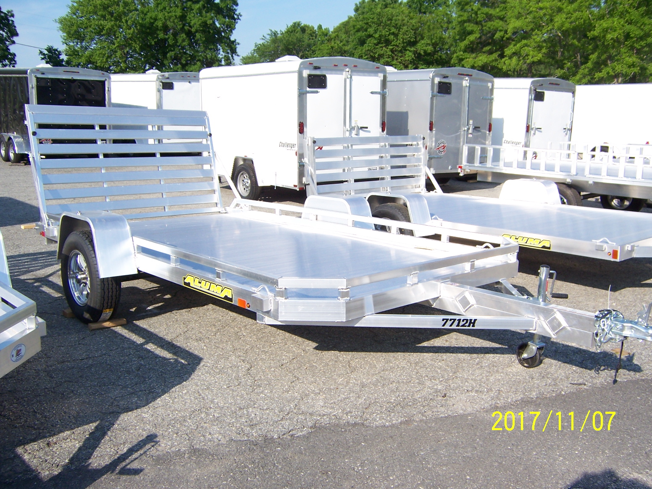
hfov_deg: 55.4
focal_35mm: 33
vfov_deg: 42.9
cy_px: 244
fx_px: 622
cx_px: 326
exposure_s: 1/500
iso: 80
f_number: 3.4
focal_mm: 5.5
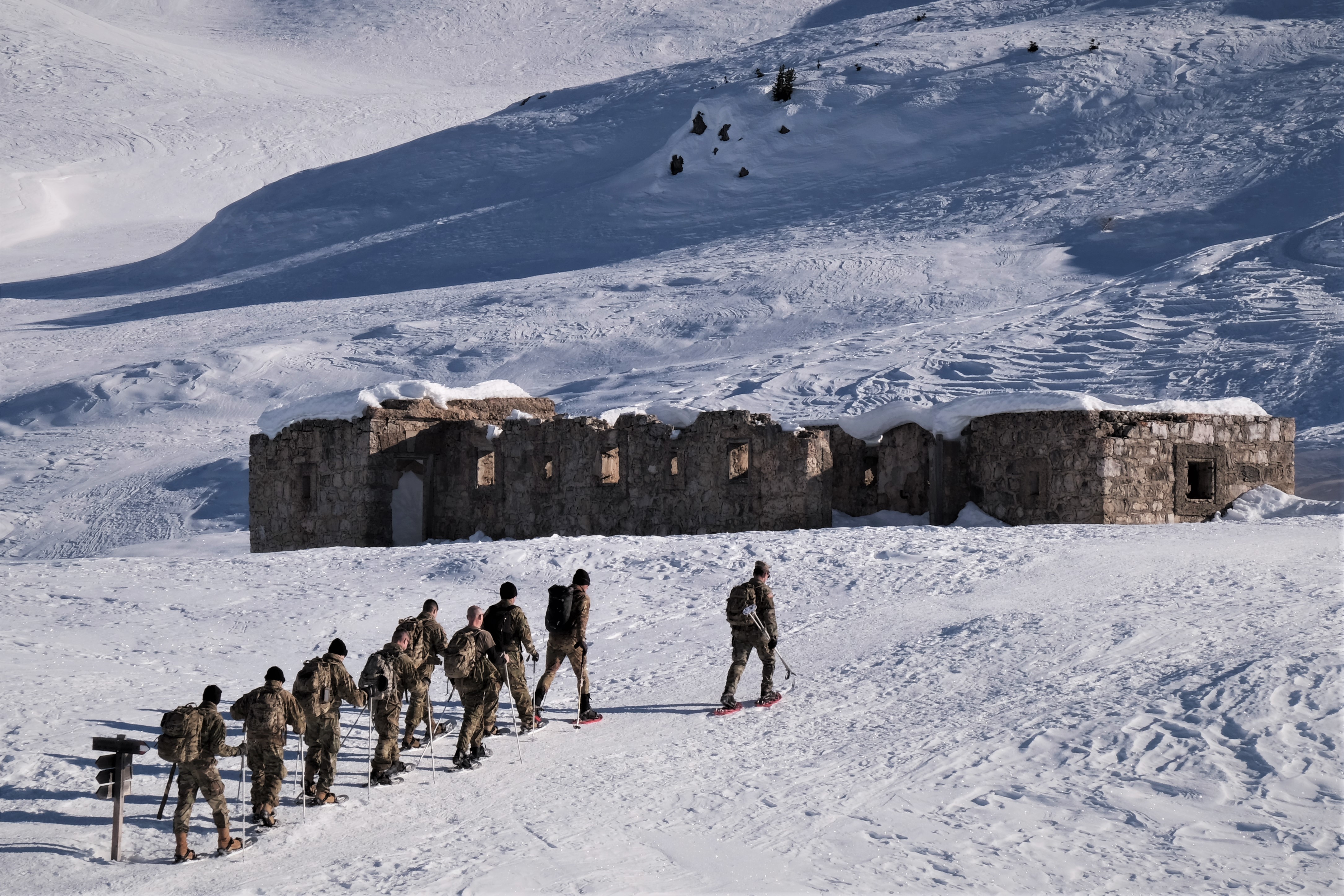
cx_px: 672
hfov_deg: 14.7
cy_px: 448
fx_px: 5226
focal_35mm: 140
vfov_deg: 9.8
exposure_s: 1/125
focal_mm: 93.2
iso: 200
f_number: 22
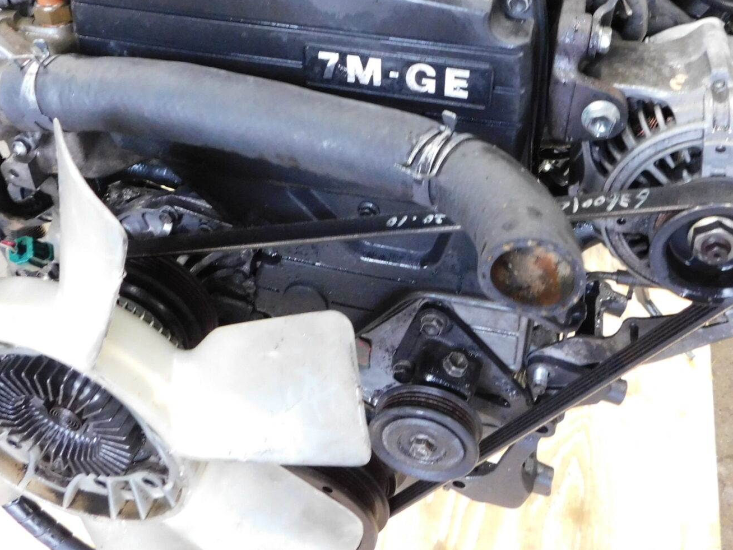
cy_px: 184
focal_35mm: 36
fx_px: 762
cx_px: 375
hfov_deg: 51.4
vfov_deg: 39.2
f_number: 3
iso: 640
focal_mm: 4
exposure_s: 1/8
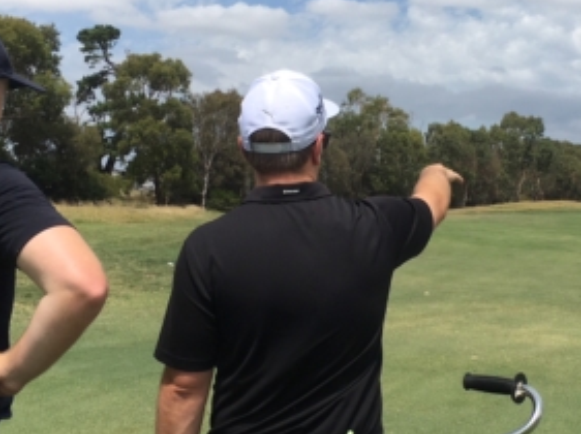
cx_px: 387
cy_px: 221
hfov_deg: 31.0
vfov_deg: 23.6
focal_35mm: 62
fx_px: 1039
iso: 25
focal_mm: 4.15
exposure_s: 1/2481
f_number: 2.2
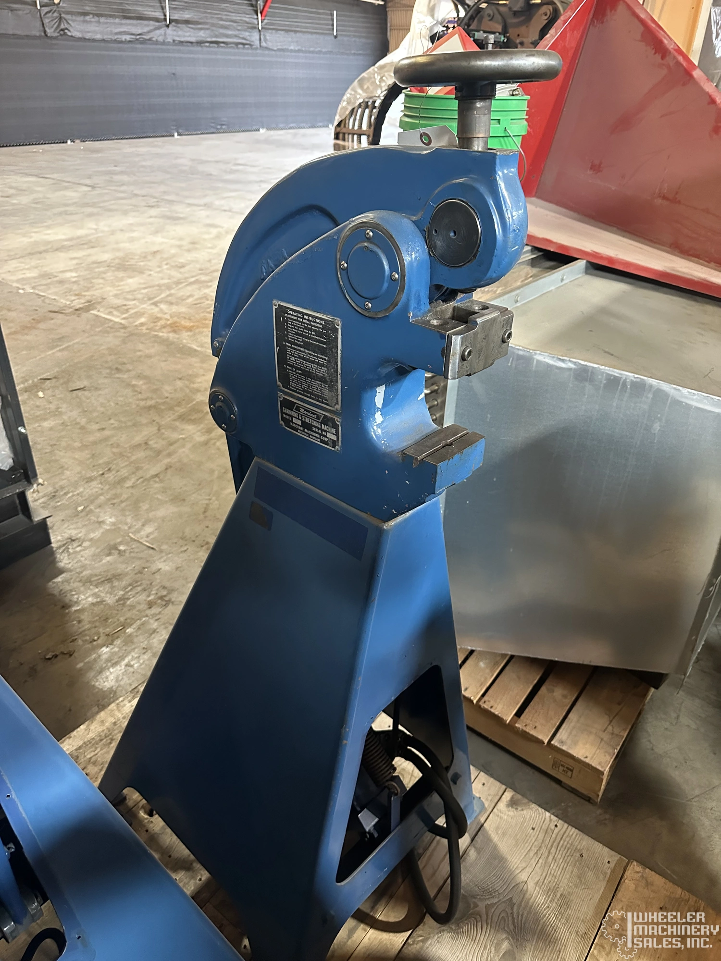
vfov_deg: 71.6
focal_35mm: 24
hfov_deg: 56.8
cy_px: 480
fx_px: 667
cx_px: 360
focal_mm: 6.86
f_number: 1.78
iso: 800
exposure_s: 1/40
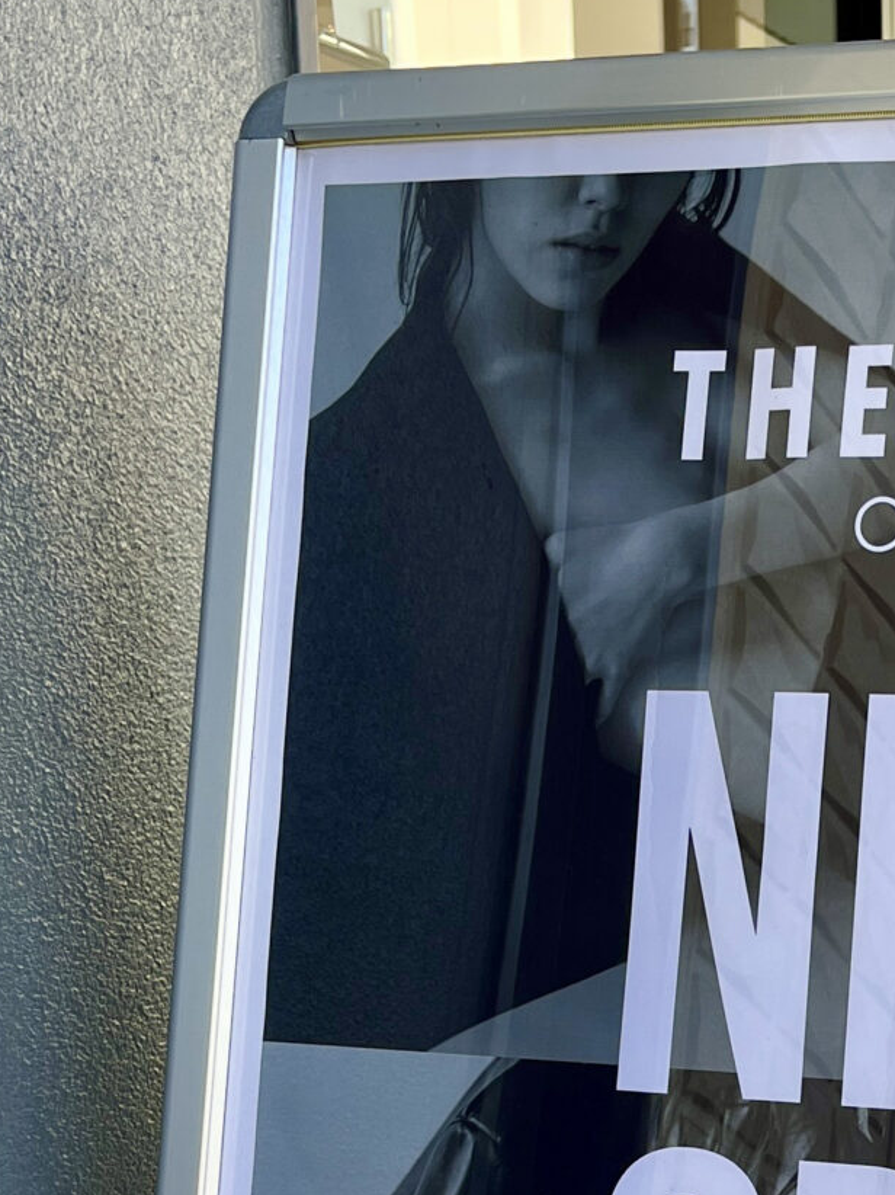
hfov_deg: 17.6
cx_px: 979
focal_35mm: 81
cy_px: 1201
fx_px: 2794
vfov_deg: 23.1
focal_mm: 5.1
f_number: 1.6
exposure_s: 1/212
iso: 40
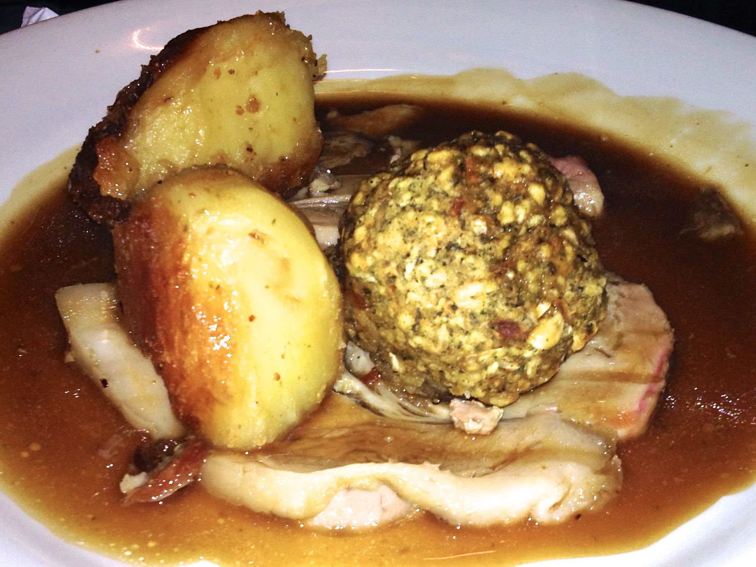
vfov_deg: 40.7
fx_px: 764
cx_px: 378
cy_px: 284
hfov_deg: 52.6
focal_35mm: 35
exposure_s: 1/79
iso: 50
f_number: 2.4
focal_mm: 4.28
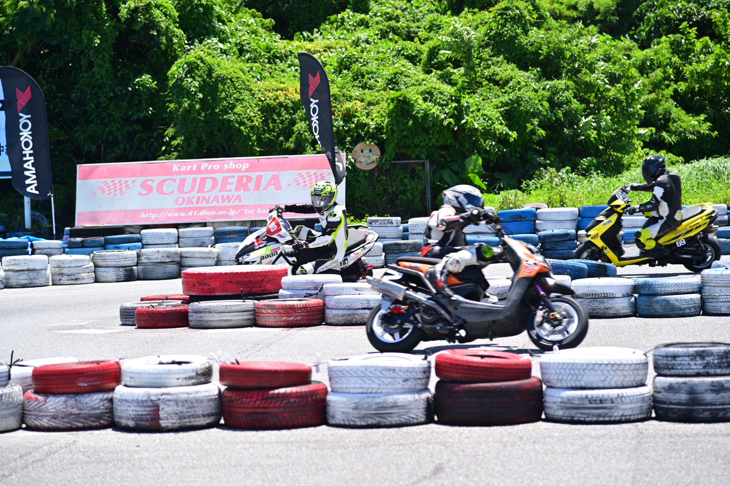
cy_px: 243
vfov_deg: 11.4
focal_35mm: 120
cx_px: 365
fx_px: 2432
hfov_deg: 17.1
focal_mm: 120
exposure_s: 1/500
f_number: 4
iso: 100
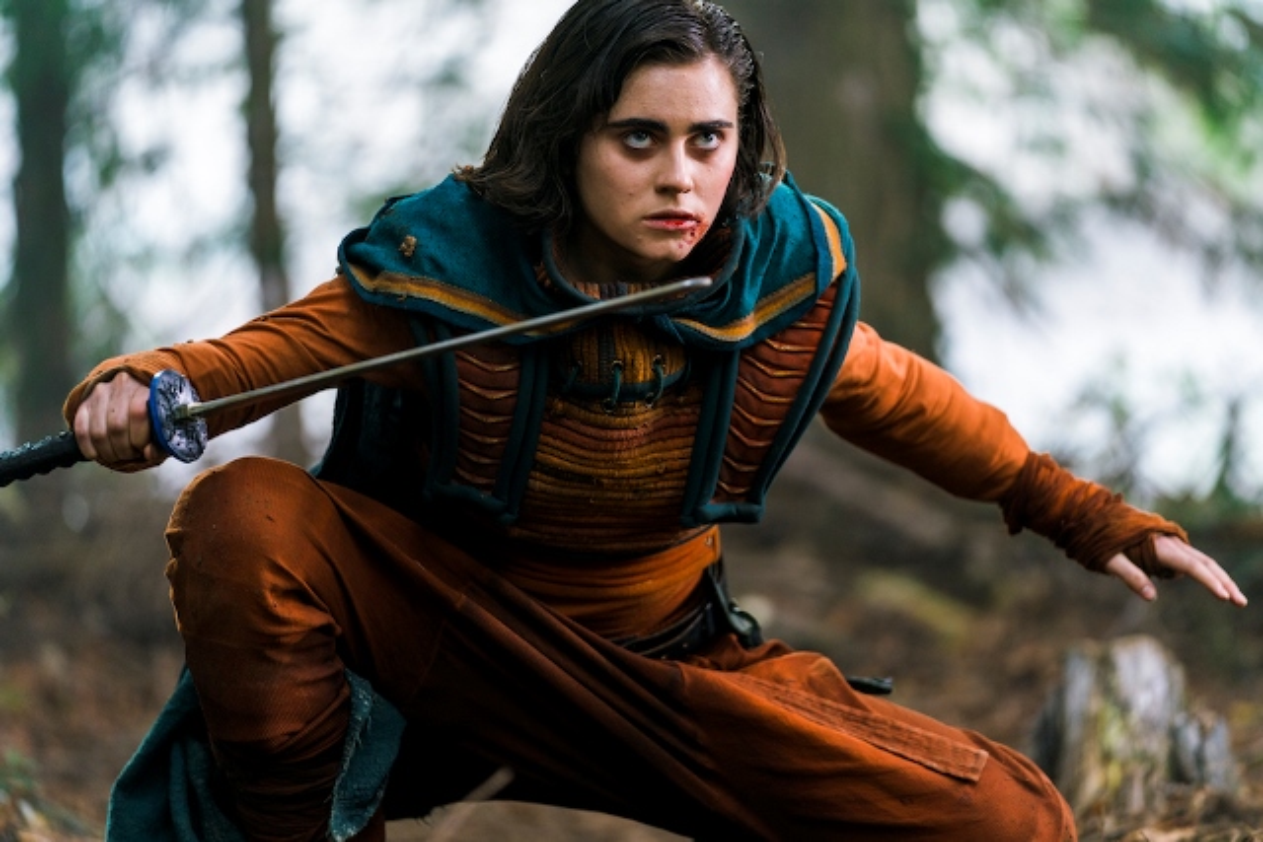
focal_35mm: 178
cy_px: 421
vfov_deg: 7.7
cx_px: 632
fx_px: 6246
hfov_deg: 11.5
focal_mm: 178
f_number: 2.8
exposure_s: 1/250
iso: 800
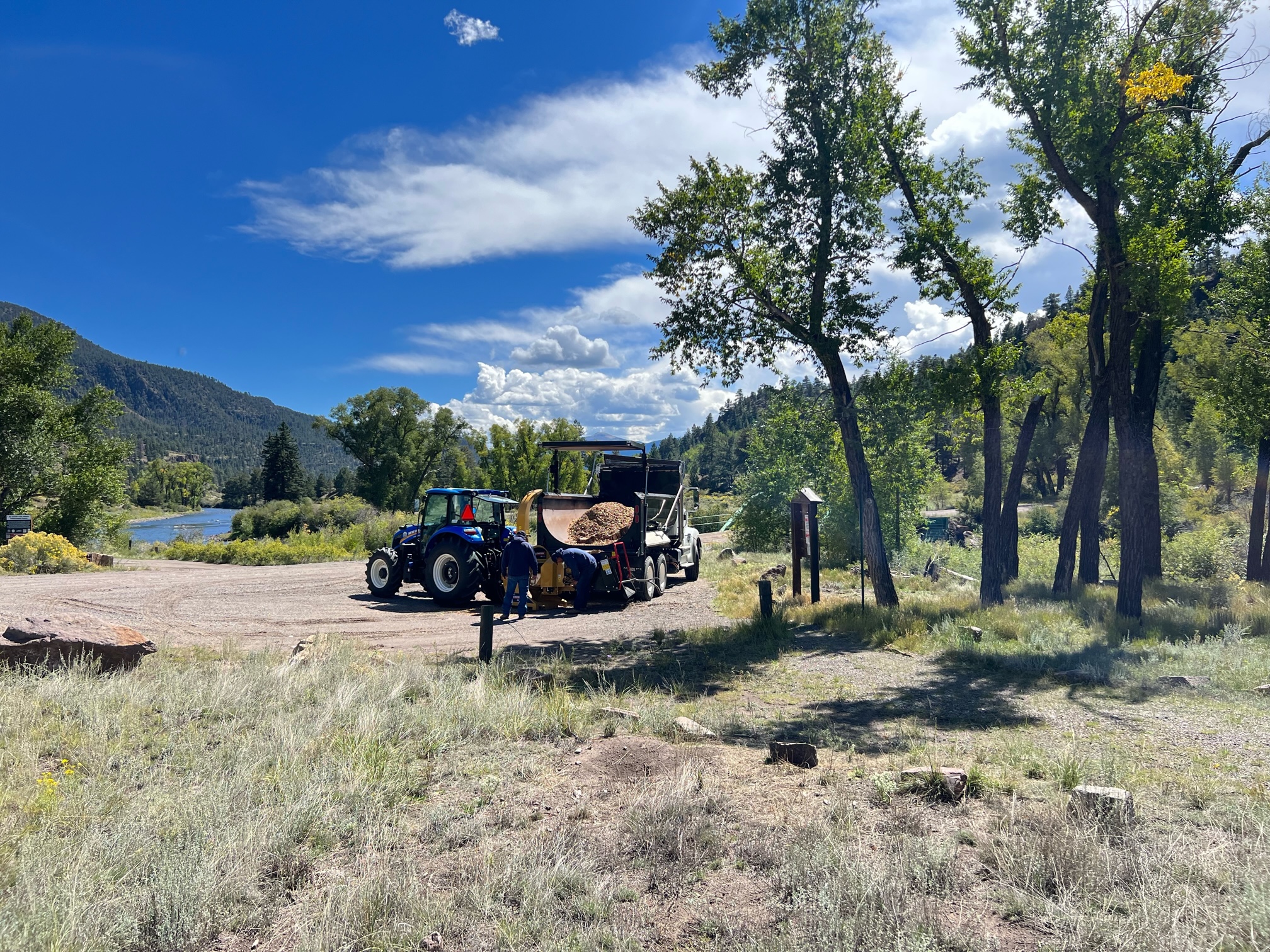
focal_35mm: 26
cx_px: 635
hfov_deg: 67.3
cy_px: 476
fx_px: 954
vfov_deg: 53.1
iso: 50
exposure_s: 1/5076
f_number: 1.5
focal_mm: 5.7
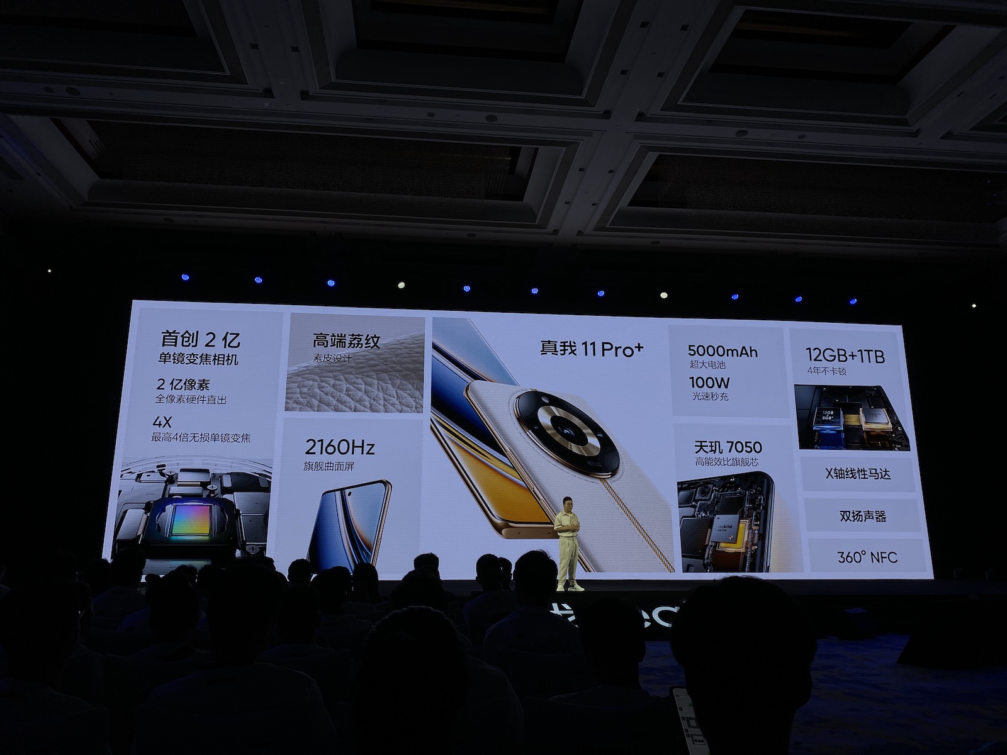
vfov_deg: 53.1
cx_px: 504
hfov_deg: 67.3
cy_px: 378
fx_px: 756
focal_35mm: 26
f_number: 1.8
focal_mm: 4.25
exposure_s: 1/395
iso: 32
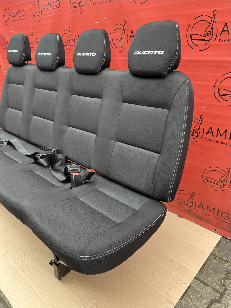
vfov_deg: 67.3
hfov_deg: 53.1
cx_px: 116
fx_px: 231
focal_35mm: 26
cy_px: 154
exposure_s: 1/122
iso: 32
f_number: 1.6
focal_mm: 5.1
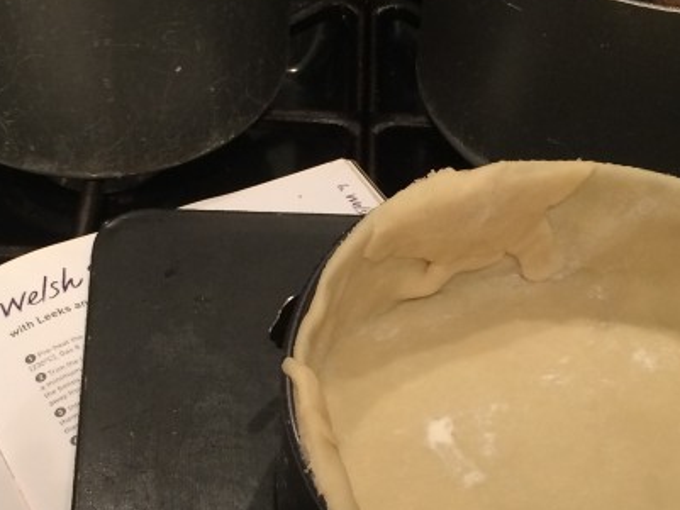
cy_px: 273
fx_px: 1454
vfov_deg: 19.9
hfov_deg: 26.3
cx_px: 315
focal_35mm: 74
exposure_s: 1/33
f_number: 2.2
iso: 160
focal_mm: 4.15
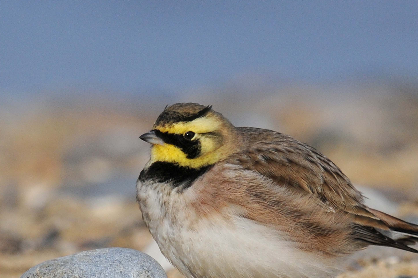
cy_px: 203
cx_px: 235
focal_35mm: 1104
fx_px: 12803
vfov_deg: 1.2
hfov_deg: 1.9
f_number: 5.6
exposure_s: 1/800
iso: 200
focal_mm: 500
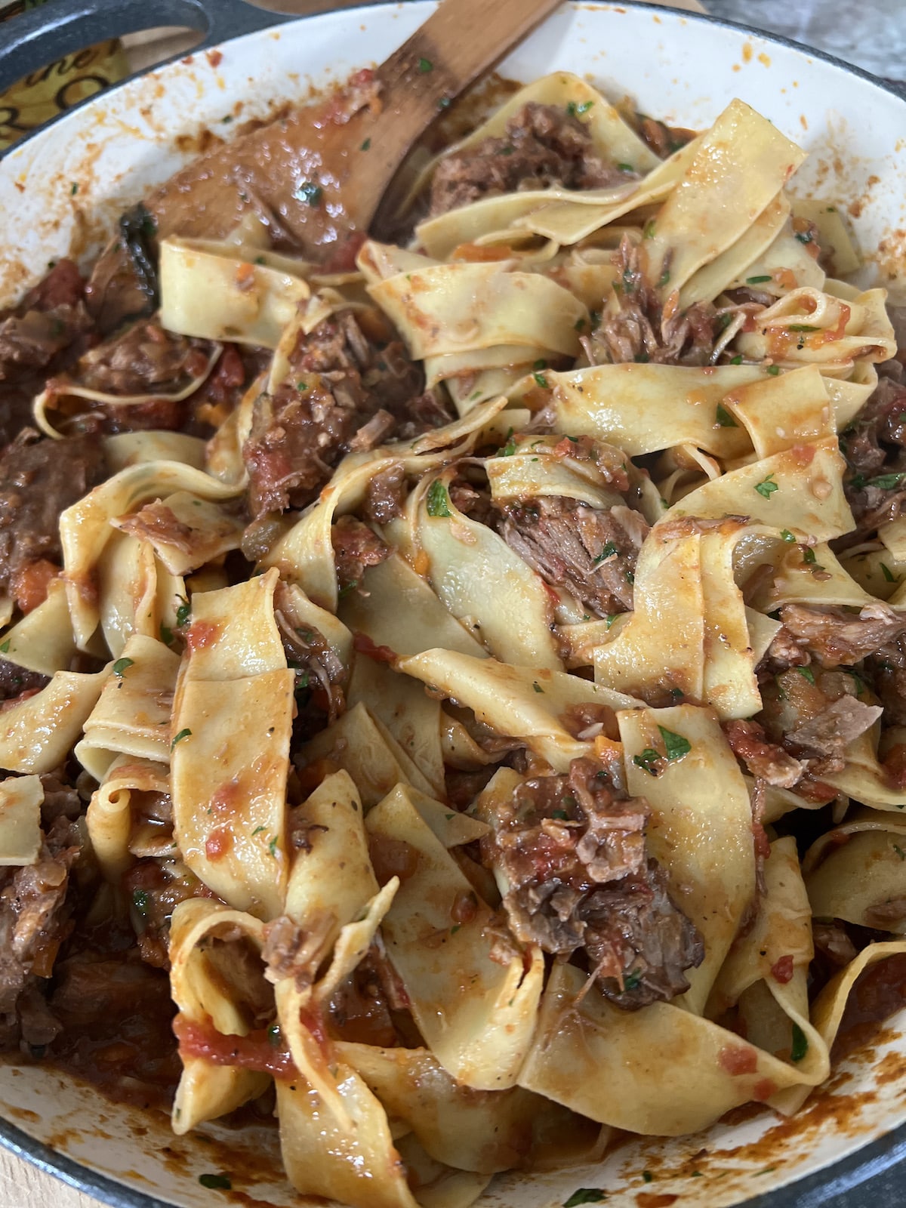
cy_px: 604
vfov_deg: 67.3
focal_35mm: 26
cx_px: 453
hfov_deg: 53.1
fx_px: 907
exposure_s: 1/60
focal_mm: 5.7
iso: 400
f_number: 1.5
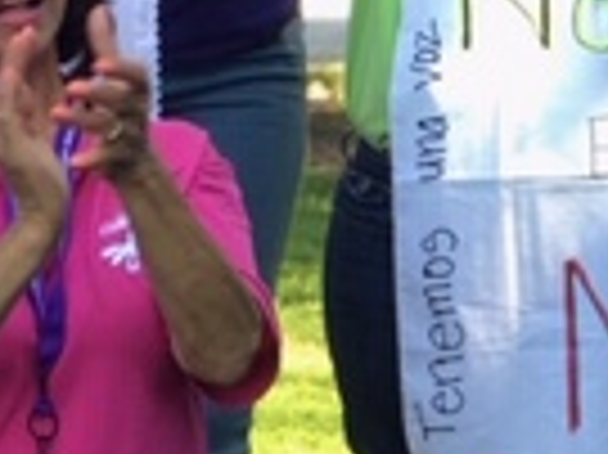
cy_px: 9
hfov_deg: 7.3
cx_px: 36
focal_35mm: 271
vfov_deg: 5.5
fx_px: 4756
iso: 25
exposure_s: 1/40
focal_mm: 6.6
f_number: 2.8
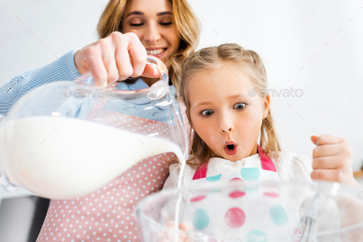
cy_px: 121
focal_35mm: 35
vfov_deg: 37.9
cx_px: 182
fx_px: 353
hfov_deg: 54.4
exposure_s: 1/200
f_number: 3.5
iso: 100
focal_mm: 35
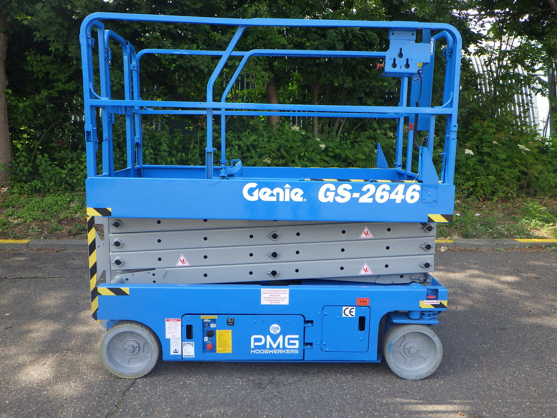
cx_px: 278
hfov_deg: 63.4
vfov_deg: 49.7
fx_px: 451
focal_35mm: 28
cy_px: 209
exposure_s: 1/200
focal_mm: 5
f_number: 4.2
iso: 125
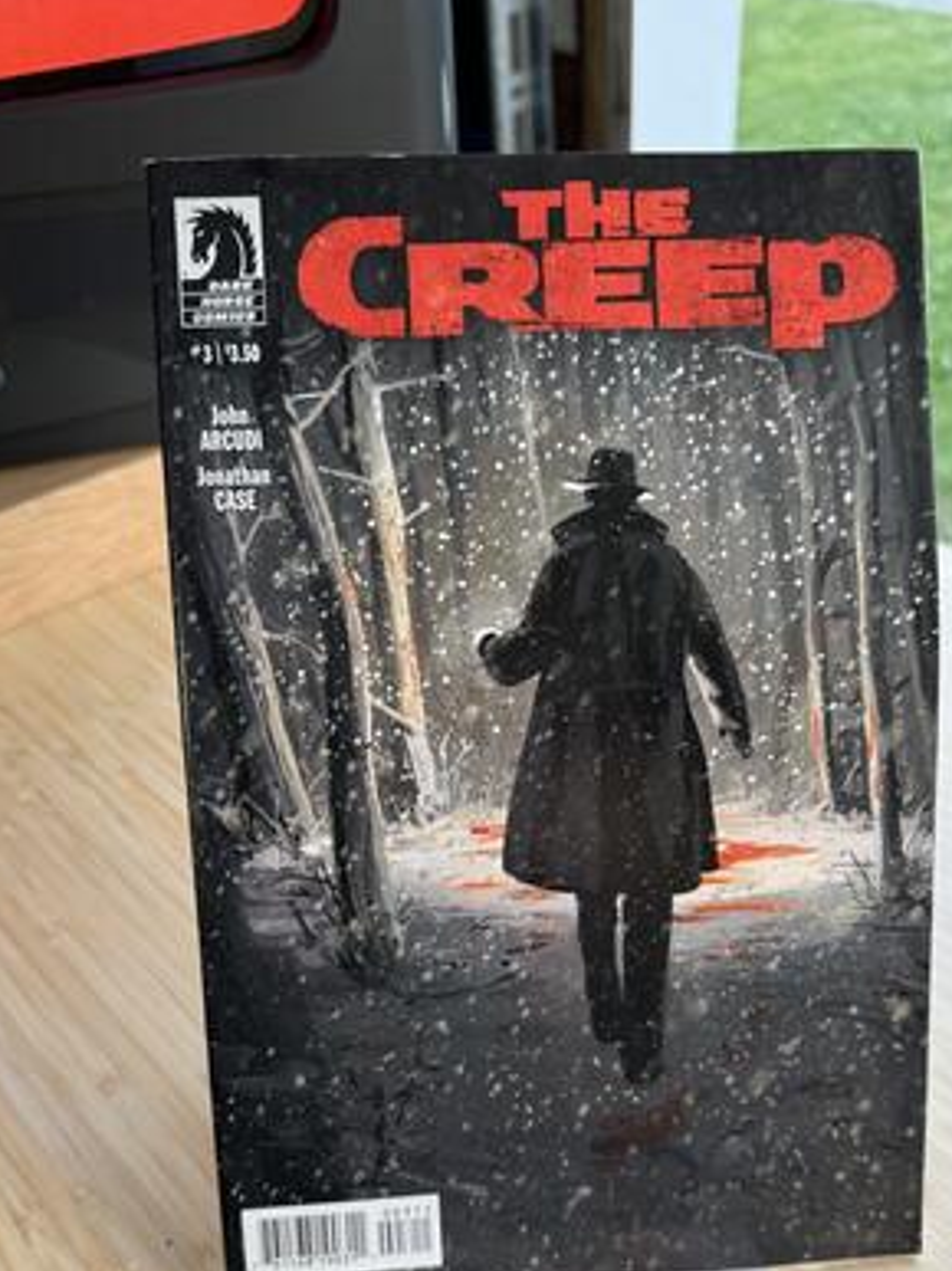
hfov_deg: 45.4
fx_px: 1137
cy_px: 792
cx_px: 527
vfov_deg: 57.7
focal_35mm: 31
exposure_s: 1/60
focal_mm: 6.76
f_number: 1.78
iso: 160
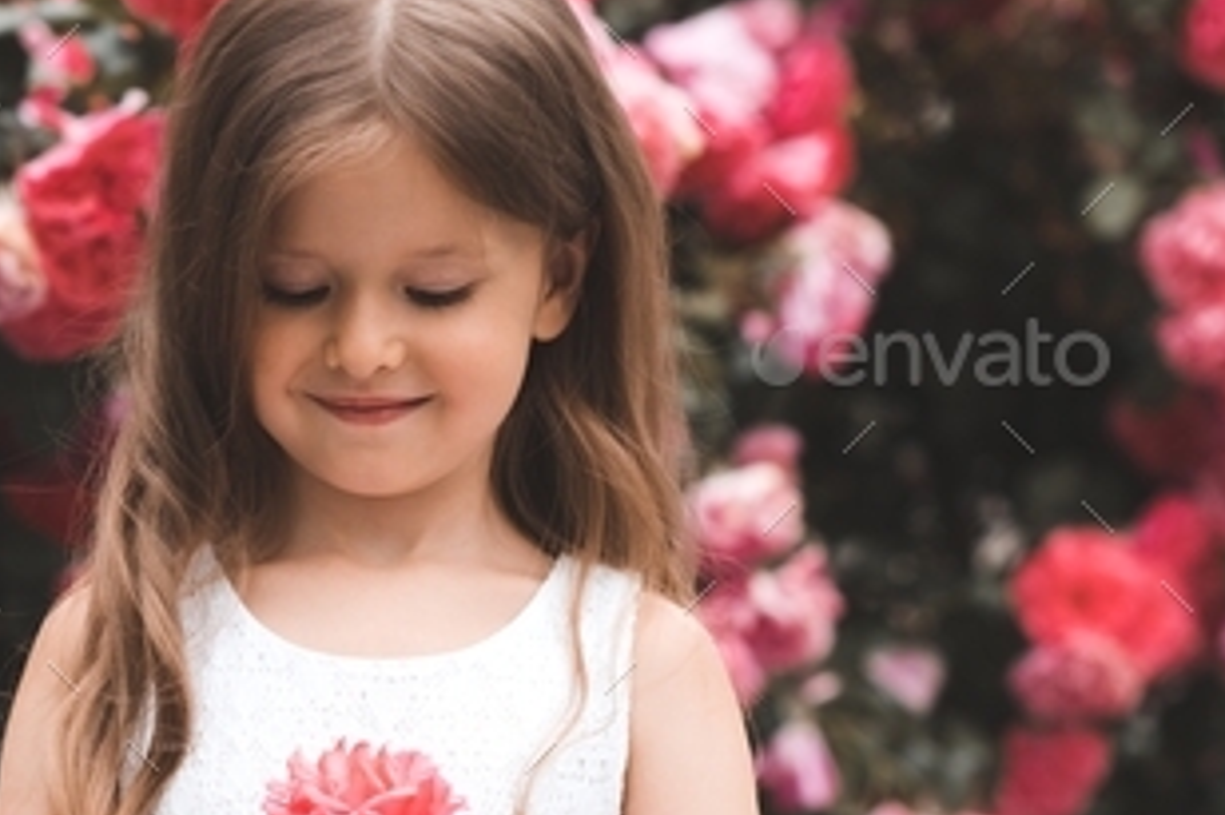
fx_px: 5543
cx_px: 322
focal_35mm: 163
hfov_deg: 12.6
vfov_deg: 8.4
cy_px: 545
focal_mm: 85
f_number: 2.8
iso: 320
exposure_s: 1/200
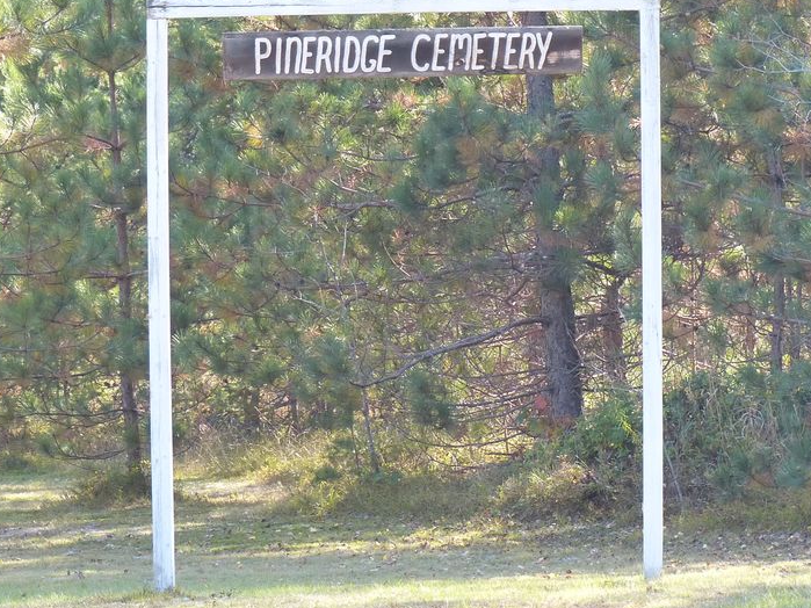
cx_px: 485
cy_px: 299
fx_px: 6934
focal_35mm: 296
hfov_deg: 6.7
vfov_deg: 5.0
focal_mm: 33
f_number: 3.2
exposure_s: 1/125
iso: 160
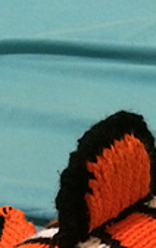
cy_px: 335
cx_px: 114
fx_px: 617
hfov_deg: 14.4
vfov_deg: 20.5
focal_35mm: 91
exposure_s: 1/17
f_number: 2.2
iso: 500
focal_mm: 4.15
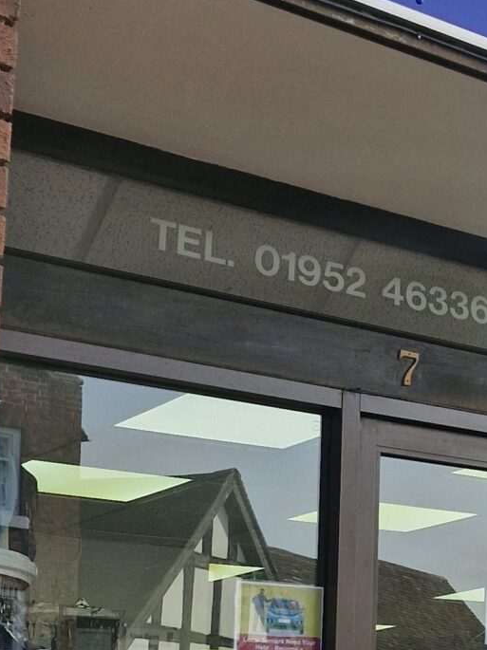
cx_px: 856
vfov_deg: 22.5
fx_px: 1615
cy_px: 499
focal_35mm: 86
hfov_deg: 15.1
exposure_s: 1/646
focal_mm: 5.54
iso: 50
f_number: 1.8
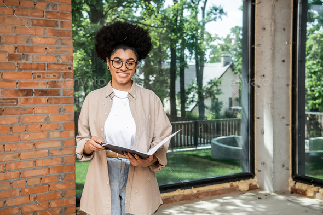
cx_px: 162
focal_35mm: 50
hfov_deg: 39.6
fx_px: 448
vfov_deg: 27.0
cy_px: 108
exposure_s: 1/160
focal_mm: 50
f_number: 5
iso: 100
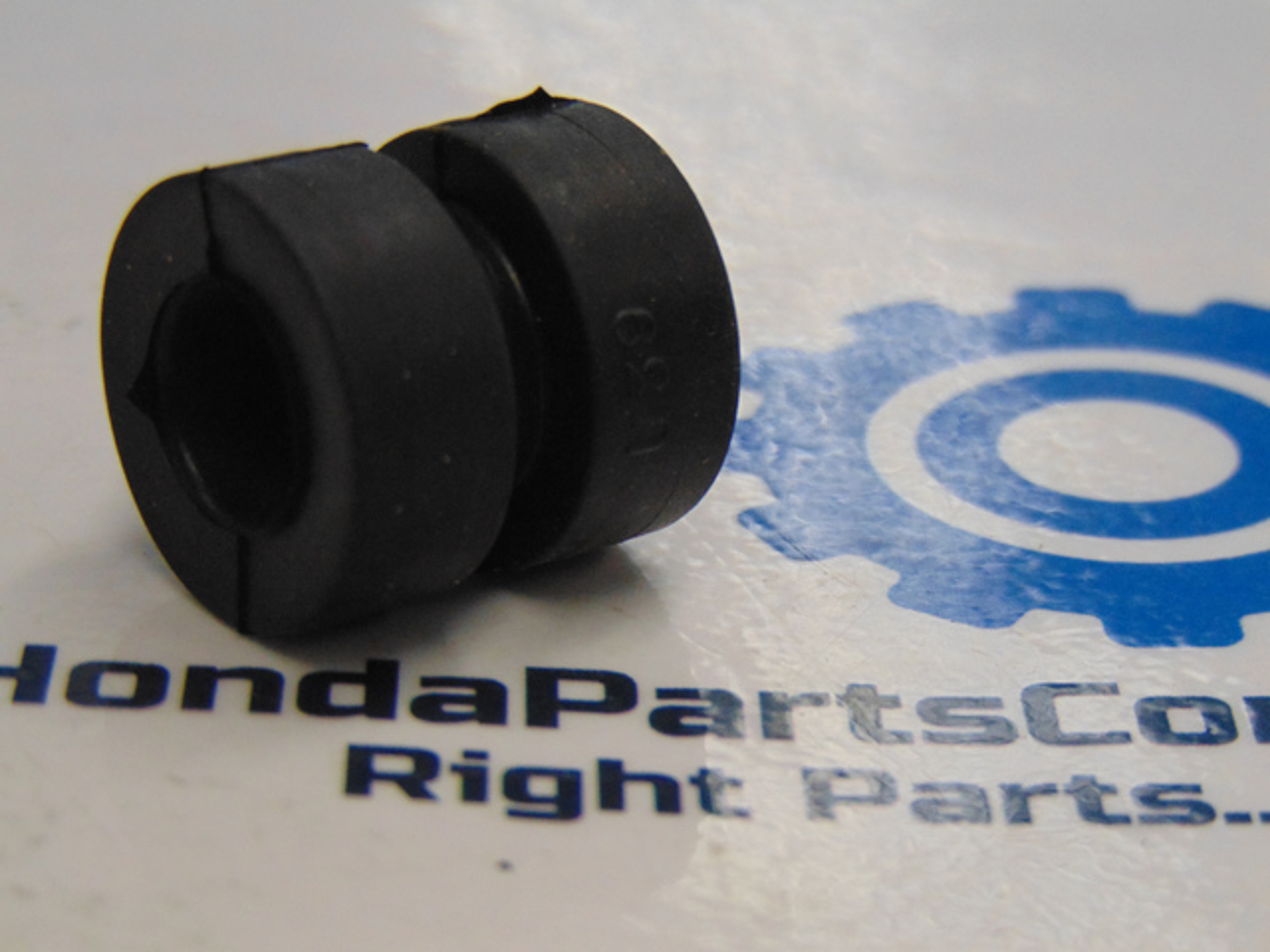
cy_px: 476
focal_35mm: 108
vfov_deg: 13.7
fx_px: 3962
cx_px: 635
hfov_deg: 18.2
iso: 320
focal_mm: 19.4
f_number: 3.9
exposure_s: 1/125
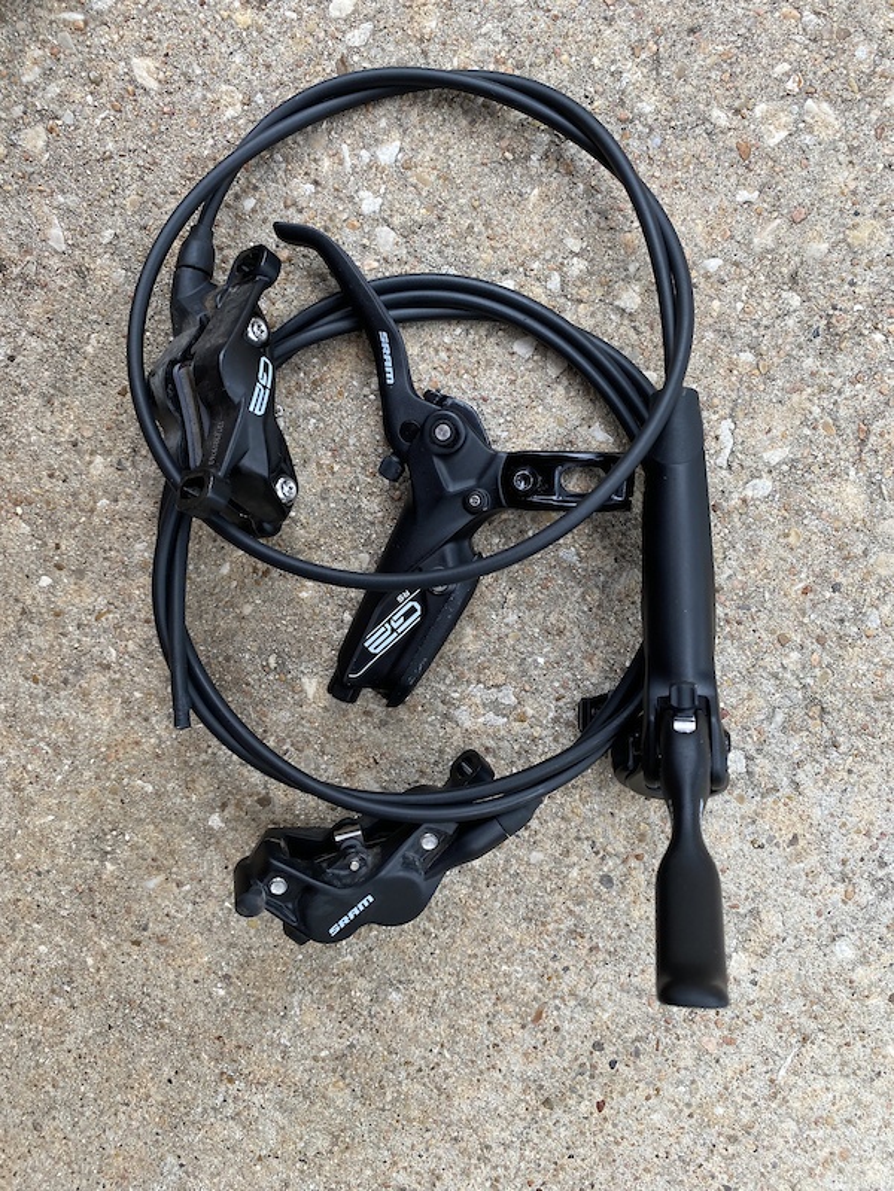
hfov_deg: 53.1
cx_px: 447
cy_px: 596
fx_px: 895
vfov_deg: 67.3
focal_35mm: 26
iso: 32
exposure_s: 1/452
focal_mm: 4.25
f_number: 1.8
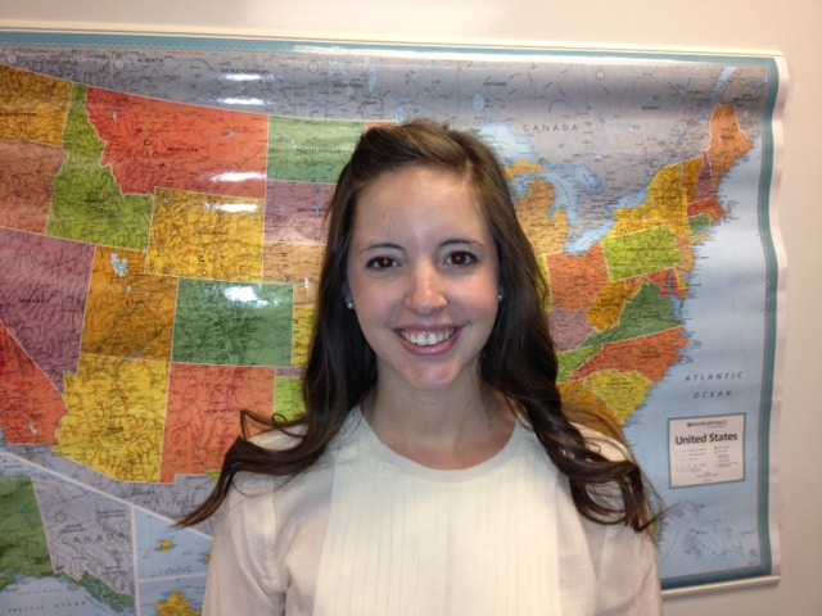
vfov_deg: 40.7
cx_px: 411
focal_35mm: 35
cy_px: 308
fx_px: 831
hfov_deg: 52.6
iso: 80
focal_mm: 4.28
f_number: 2.4
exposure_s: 1/20
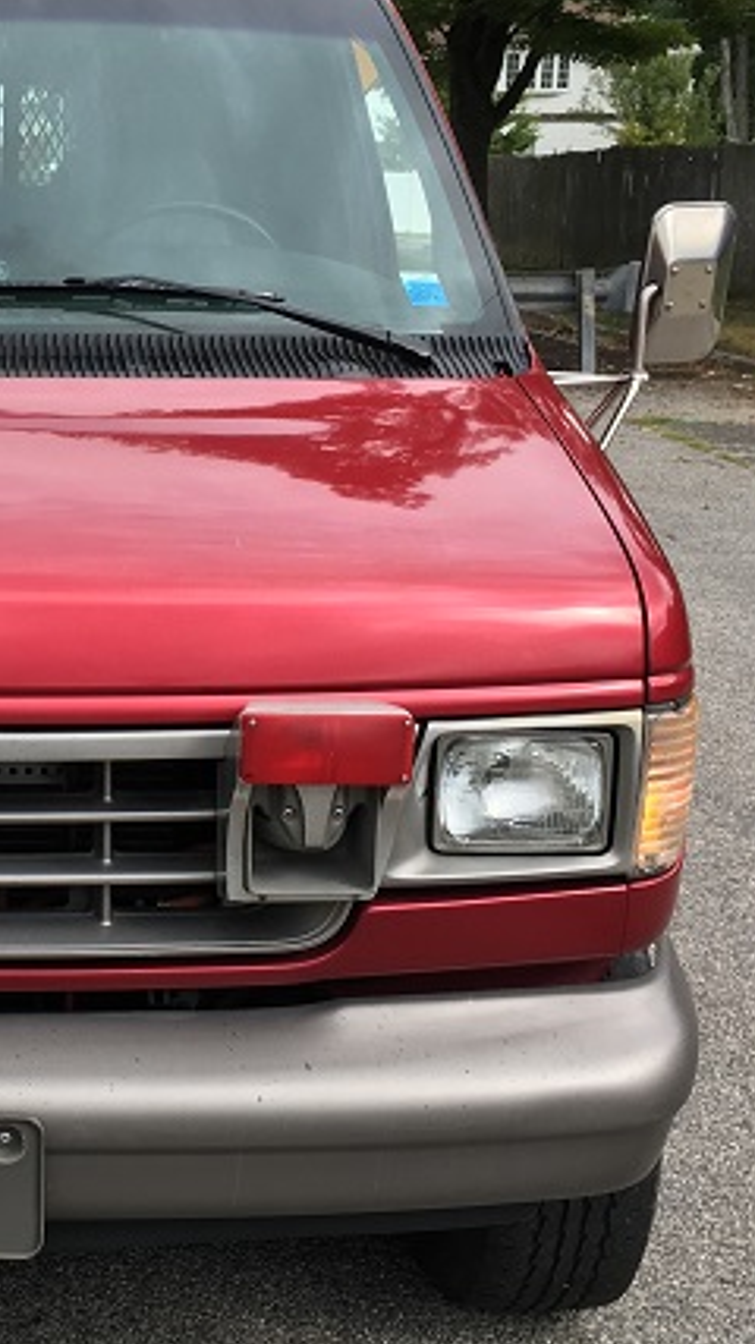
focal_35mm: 58
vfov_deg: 36.0
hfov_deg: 19.6
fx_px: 2065
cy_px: 595
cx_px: -129
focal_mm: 4.15
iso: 25
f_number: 2.2
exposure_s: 1/509
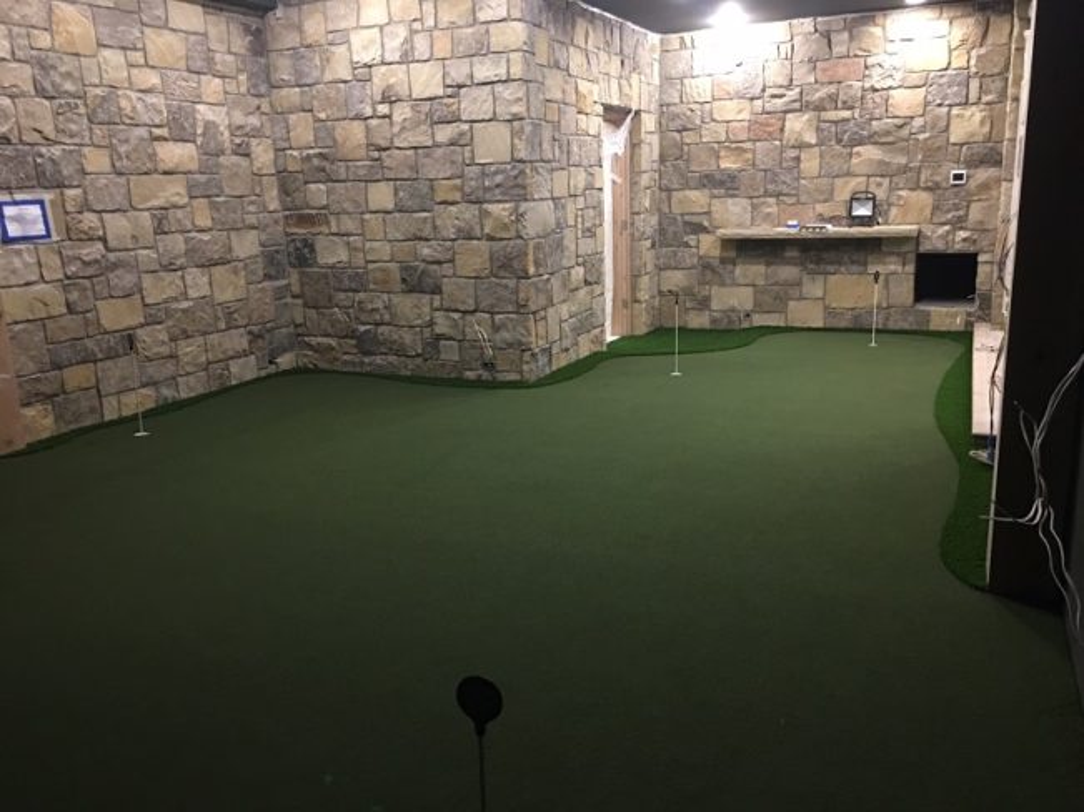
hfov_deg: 61.7
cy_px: 406
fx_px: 908
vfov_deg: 48.2
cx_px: 542
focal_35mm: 29
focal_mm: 4.15
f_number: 2.2
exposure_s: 1/4
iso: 100
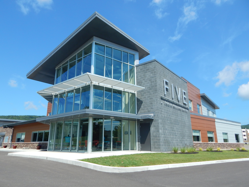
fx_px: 165
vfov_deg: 58.9
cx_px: 121
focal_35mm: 23
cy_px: 92
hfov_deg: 73.9
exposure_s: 1/400
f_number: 6
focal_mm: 4
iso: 125
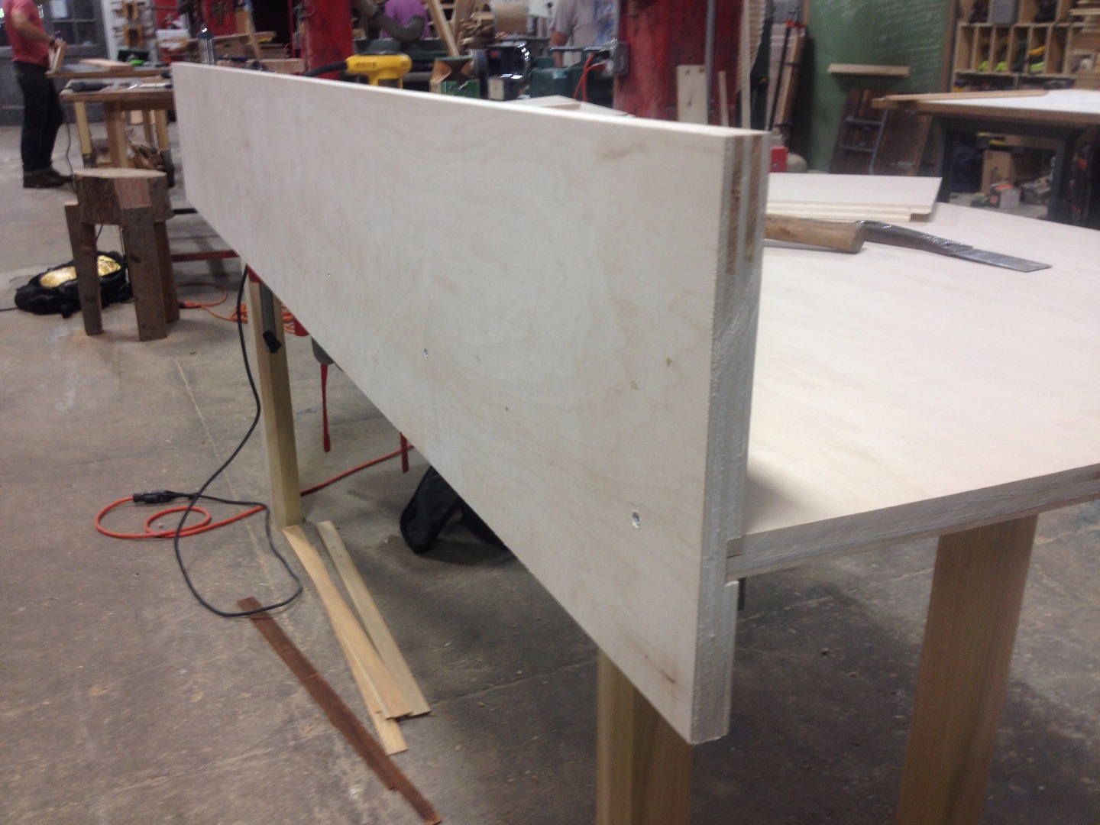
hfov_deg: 52.6
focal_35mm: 35
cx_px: 550
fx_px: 1112
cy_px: 412
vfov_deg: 40.7
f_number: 2.4
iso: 50
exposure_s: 1/20
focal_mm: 4.28
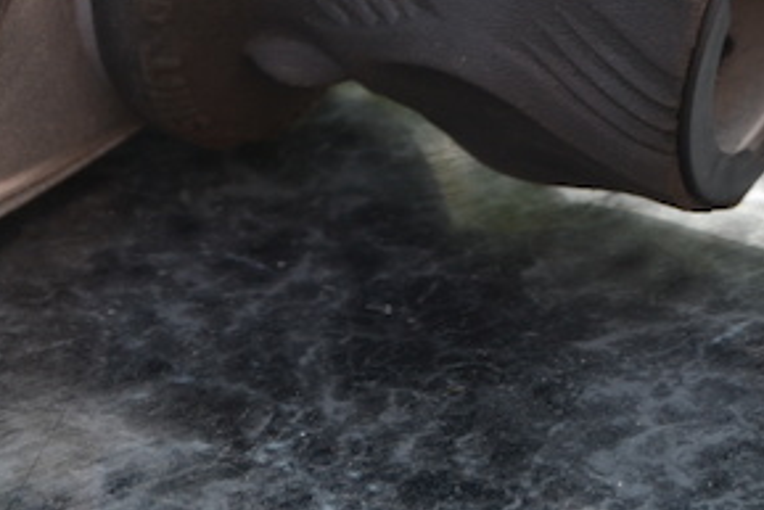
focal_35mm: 191
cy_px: -181
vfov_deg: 7.1
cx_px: 66
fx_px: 4055
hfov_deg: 10.7
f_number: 9
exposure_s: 1/50
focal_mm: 46
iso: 200
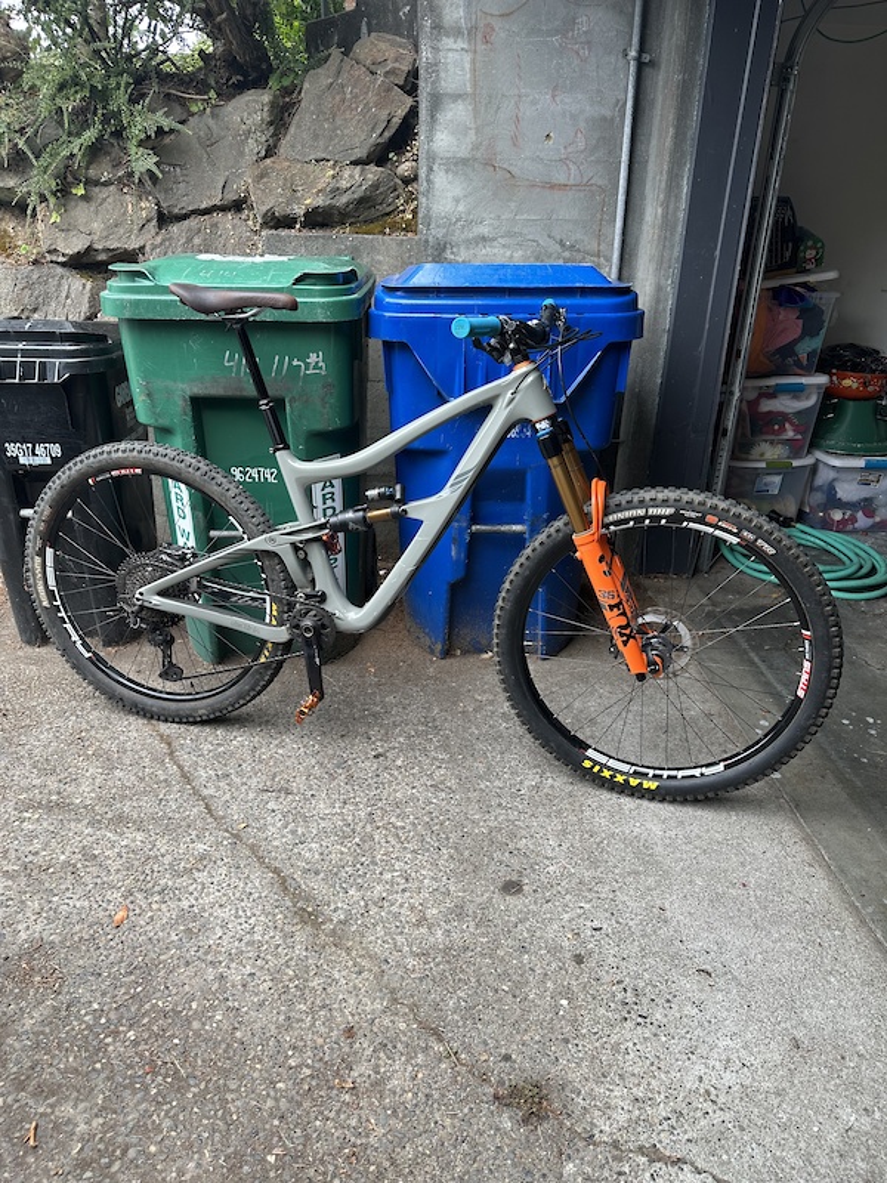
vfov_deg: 71.6
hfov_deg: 56.8
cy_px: 592
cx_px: 444
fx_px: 820
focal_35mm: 24
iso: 80
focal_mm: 6.86
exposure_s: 1/121
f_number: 1.78
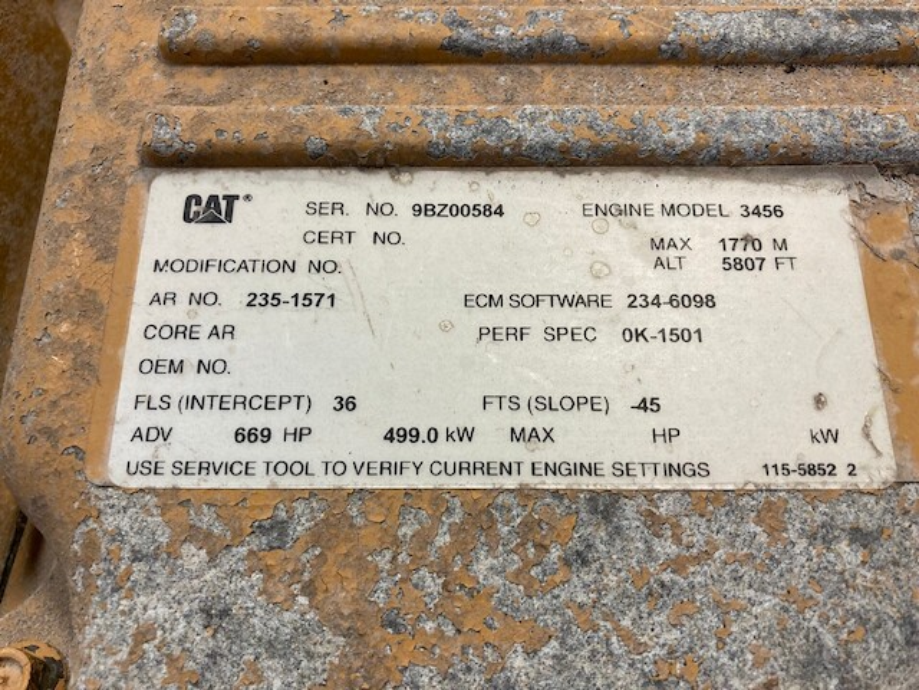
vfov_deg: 49.7
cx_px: 460
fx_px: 743
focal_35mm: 28
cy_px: 345
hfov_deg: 63.4
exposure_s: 1/60
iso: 100
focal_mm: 3.99
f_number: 1.8
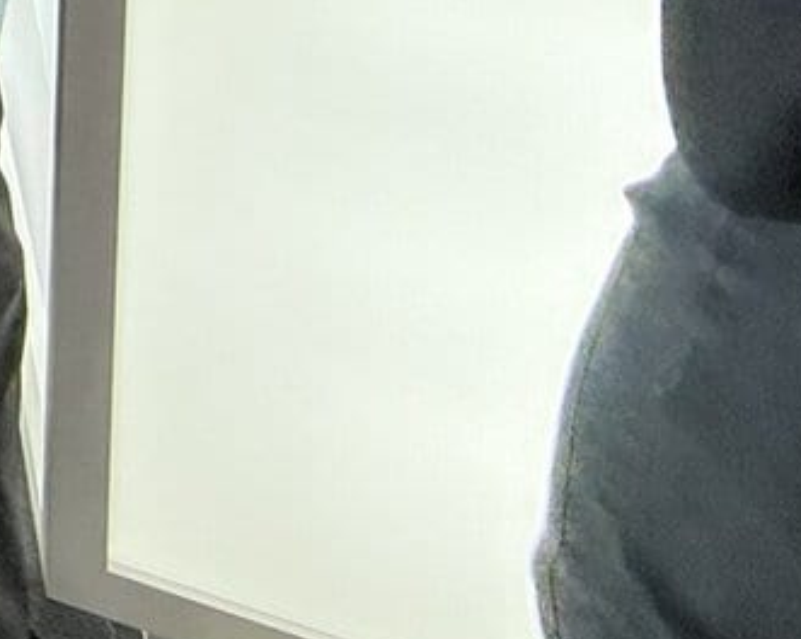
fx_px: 1468
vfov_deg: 17.8
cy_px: -616
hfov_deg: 17.1
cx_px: -951
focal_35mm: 62
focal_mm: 2.22
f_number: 2.2
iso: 100
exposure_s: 1/120
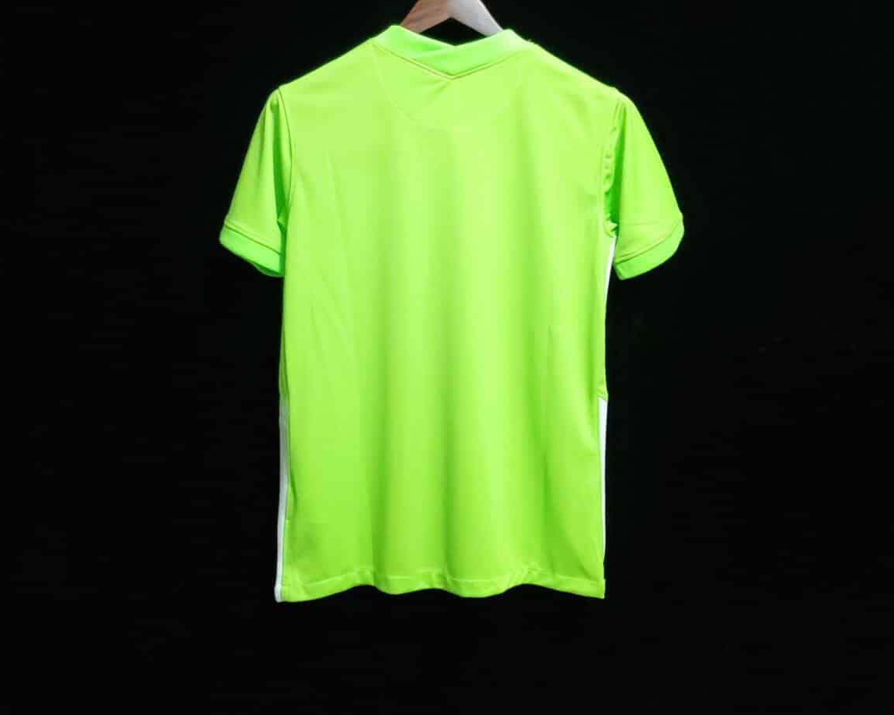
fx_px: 900
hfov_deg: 52.8
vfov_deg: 42.8
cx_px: 447
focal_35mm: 34
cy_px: 238
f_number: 1.5
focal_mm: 4.3
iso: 500
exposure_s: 1/30
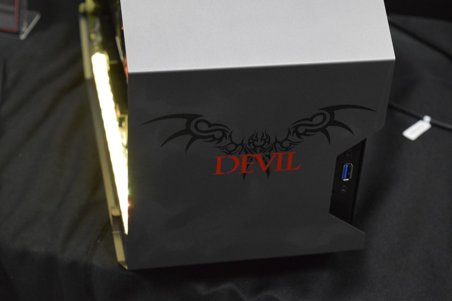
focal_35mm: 82
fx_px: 1036
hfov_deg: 24.6
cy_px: 150
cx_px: 226
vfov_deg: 16.6
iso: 3200
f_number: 5.6
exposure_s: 1/60
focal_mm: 55
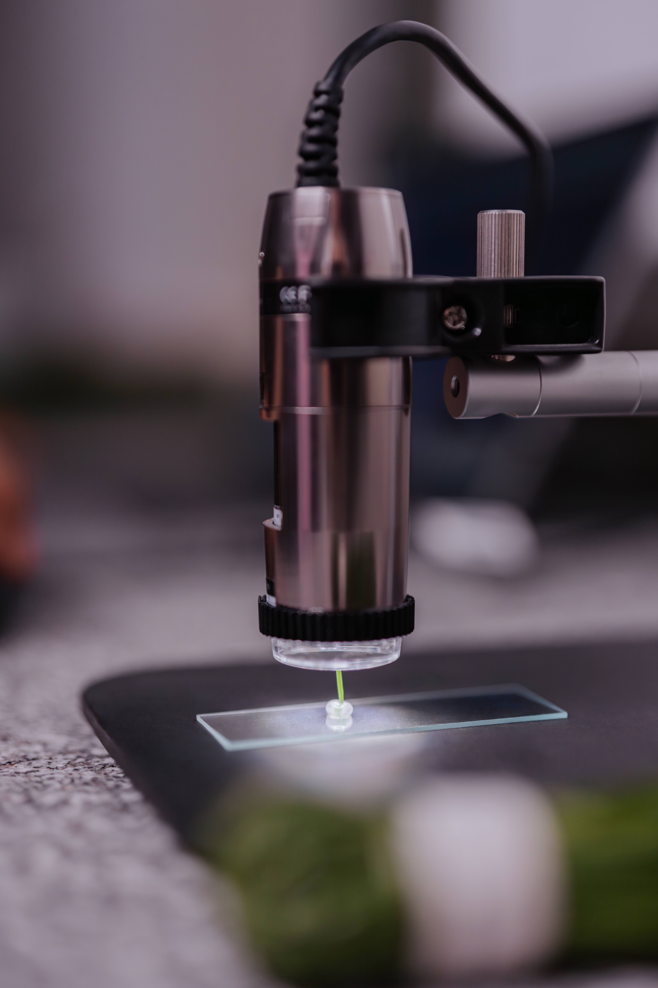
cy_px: 494
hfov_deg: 27.0
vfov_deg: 39.6
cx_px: 329
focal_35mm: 50
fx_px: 1371
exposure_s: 1/800
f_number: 1.4
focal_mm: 50
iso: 1600
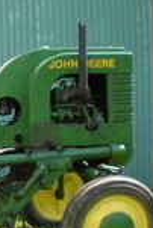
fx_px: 572
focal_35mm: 90
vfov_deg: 22.6
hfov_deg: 14.1
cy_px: 140
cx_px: -88
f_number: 3.1
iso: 64
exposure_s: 1/210
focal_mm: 6.3
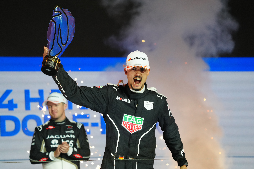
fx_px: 1813
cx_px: 127
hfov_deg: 8.0
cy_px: 84
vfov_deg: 5.3
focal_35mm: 257
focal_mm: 257
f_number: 6.3
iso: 3200
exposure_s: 1/800
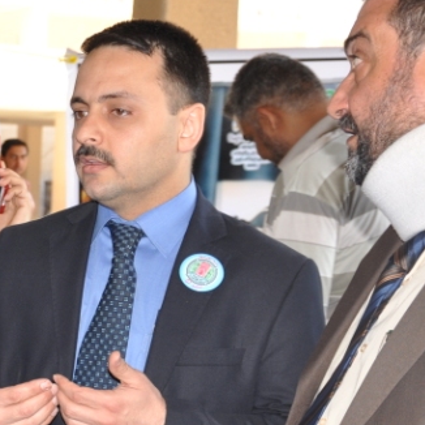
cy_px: 304
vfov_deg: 14.5
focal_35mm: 120
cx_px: -94
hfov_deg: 14.1
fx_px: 1667
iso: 320
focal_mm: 30
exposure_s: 1/60
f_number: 4.2
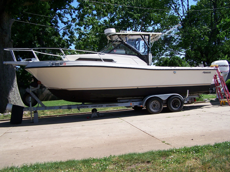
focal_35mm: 38
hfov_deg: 49.0
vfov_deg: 37.7
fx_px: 252
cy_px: 86
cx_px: 115
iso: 80
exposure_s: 1/800
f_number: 2.8
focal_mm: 6.3
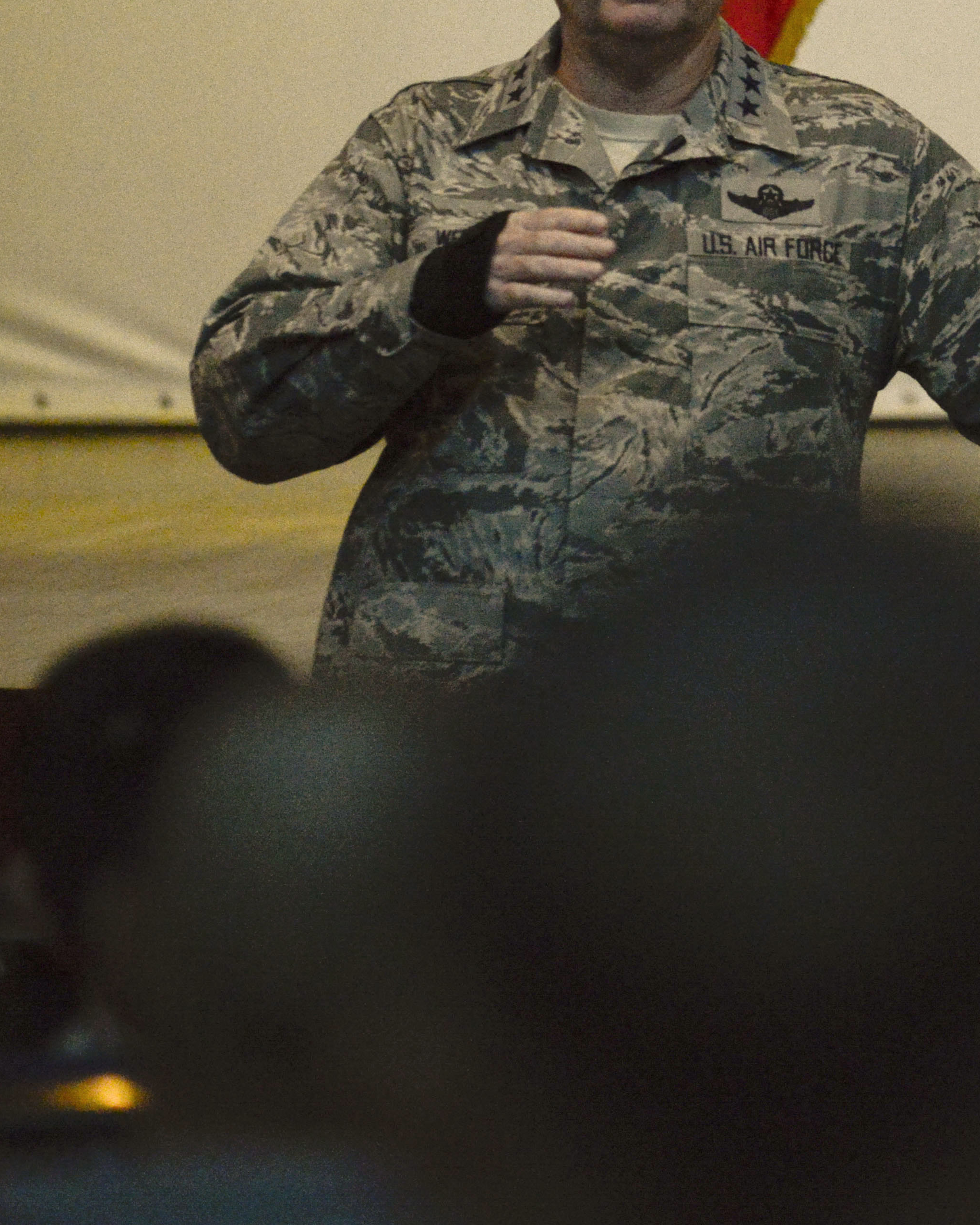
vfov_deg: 4.8
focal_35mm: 406
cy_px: 281
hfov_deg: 3.8
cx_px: 1231
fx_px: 14721
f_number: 2.8
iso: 3200
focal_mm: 150
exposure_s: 1/250
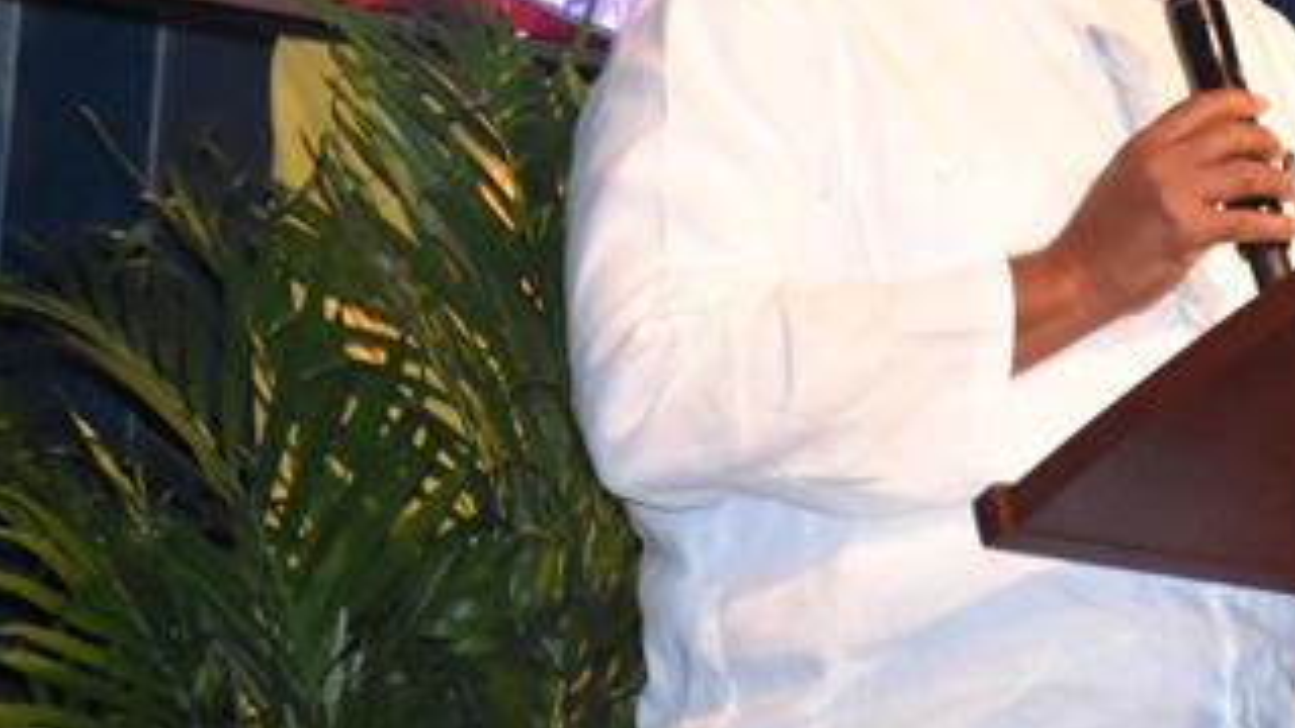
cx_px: 1283
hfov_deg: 5.1
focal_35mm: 422
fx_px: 14491
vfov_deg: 2.9
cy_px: 148
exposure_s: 1/60
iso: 6400
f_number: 5.6
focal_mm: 100
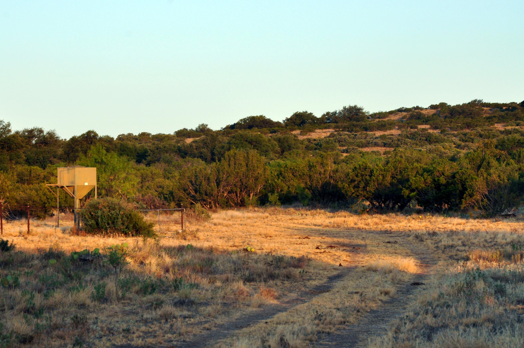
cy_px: 188
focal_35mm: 136
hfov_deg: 15.1
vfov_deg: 10.1
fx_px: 1977
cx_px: 243
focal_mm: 80
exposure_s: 1/125
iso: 400
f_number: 9
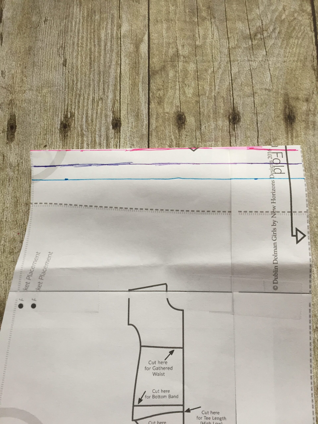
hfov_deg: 48.2
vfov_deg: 61.7
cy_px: 212
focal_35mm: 29
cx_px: 159
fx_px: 355
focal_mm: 4.15
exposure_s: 1/30
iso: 32
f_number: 2.2
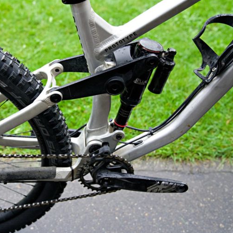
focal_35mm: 44
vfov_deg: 38.3
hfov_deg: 37.6
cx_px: 63
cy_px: 116
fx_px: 335
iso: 1600
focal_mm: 34
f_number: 4.5
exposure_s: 1/200
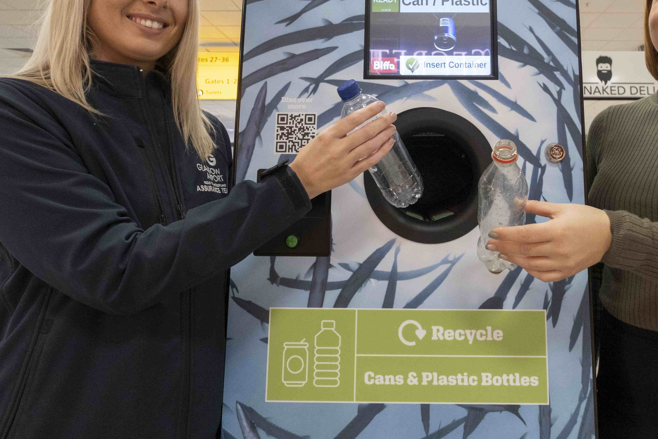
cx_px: 410
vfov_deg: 47.8
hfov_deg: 68.3
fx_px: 475
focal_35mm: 26
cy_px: 112
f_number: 4.5
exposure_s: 1/75
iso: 1600
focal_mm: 10
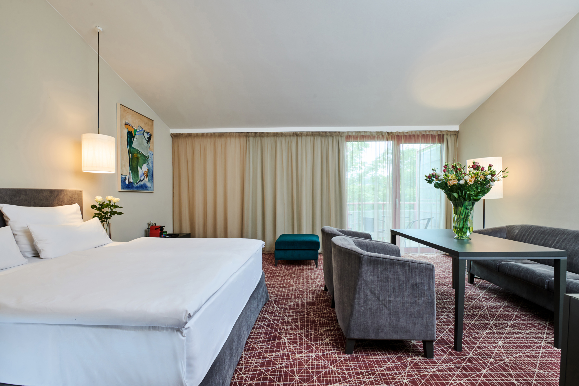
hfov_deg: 100.4
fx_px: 241
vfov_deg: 77.3
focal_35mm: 15
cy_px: 193
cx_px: 290
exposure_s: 1/10
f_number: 11
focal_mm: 15
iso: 400
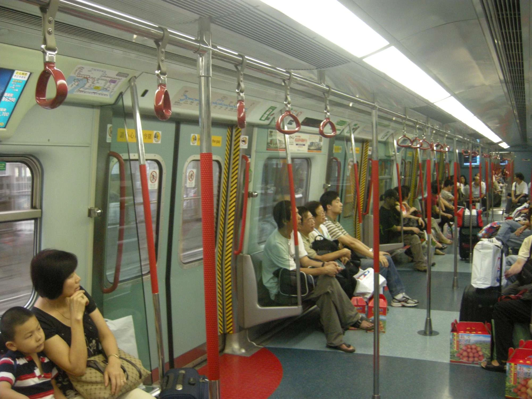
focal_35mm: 35
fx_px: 538
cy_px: 200
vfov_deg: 40.7
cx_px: 266
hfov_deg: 52.6
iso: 400
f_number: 2.7
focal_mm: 7.5
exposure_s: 1/35.4
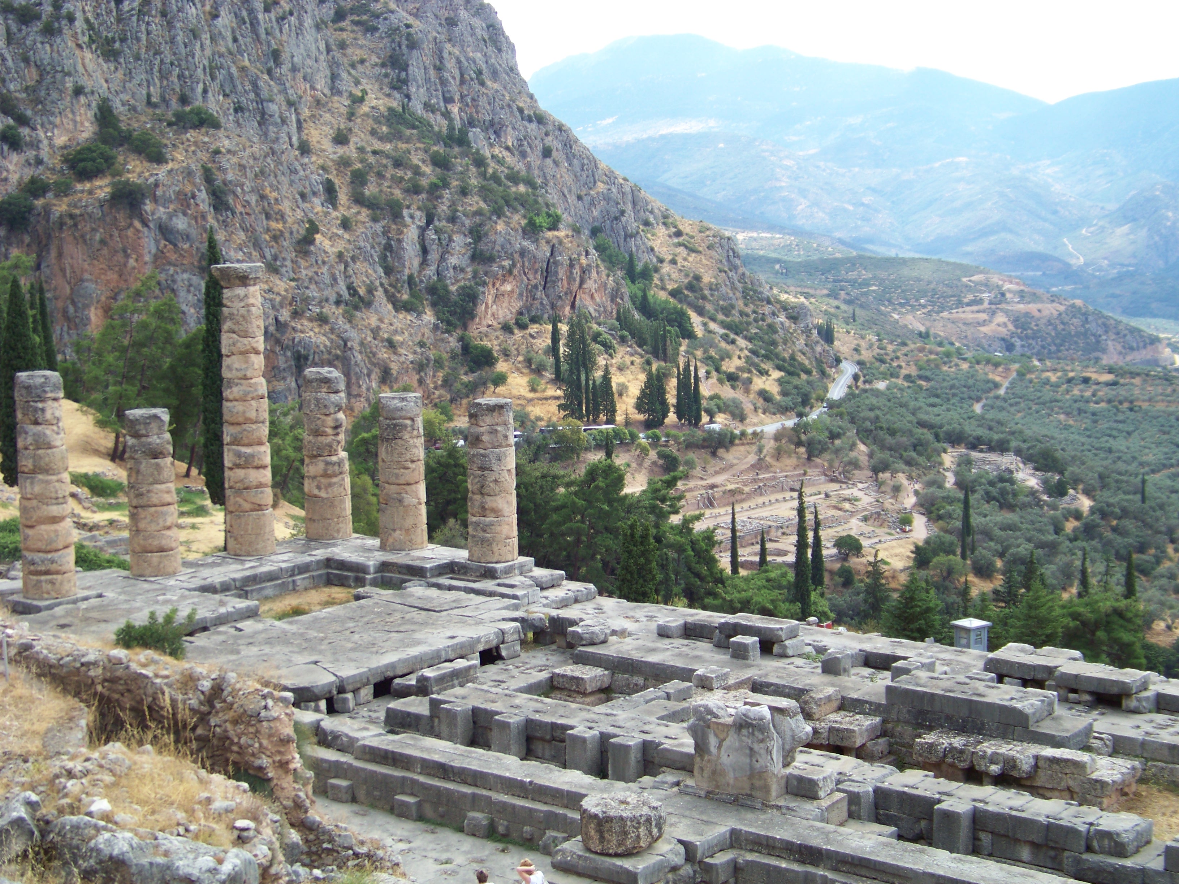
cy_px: 442
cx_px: 590
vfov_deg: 26.6
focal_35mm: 55
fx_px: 1873
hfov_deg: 34.9
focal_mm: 9.36
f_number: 3.2
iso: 69
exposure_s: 1/400
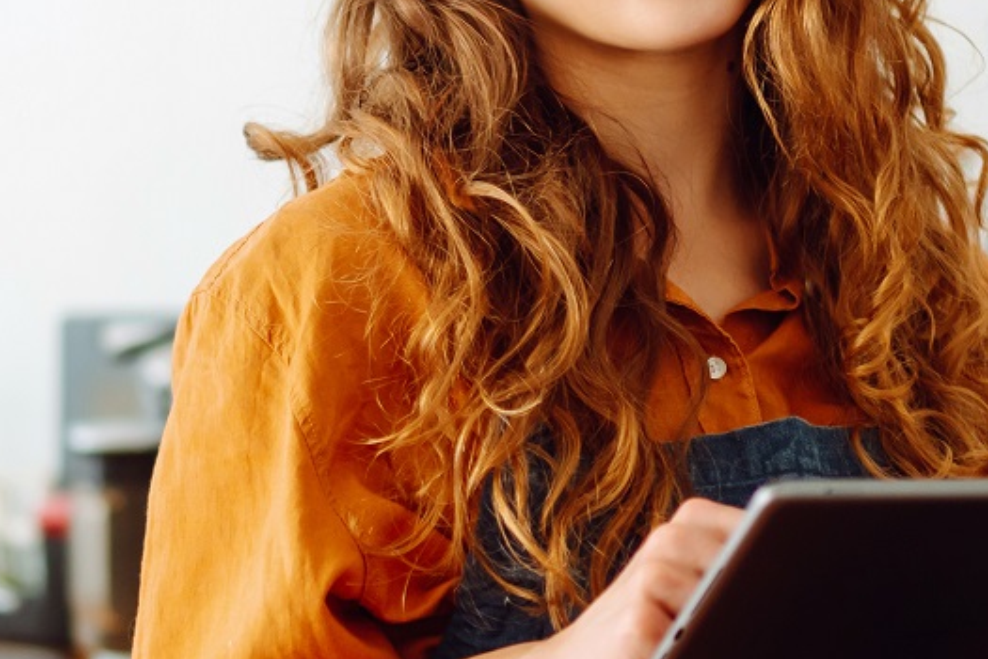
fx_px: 3513
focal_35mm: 128
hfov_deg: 16.0
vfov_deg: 10.7
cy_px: 448
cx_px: 452
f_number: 1.4
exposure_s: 1/640
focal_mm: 35
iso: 320
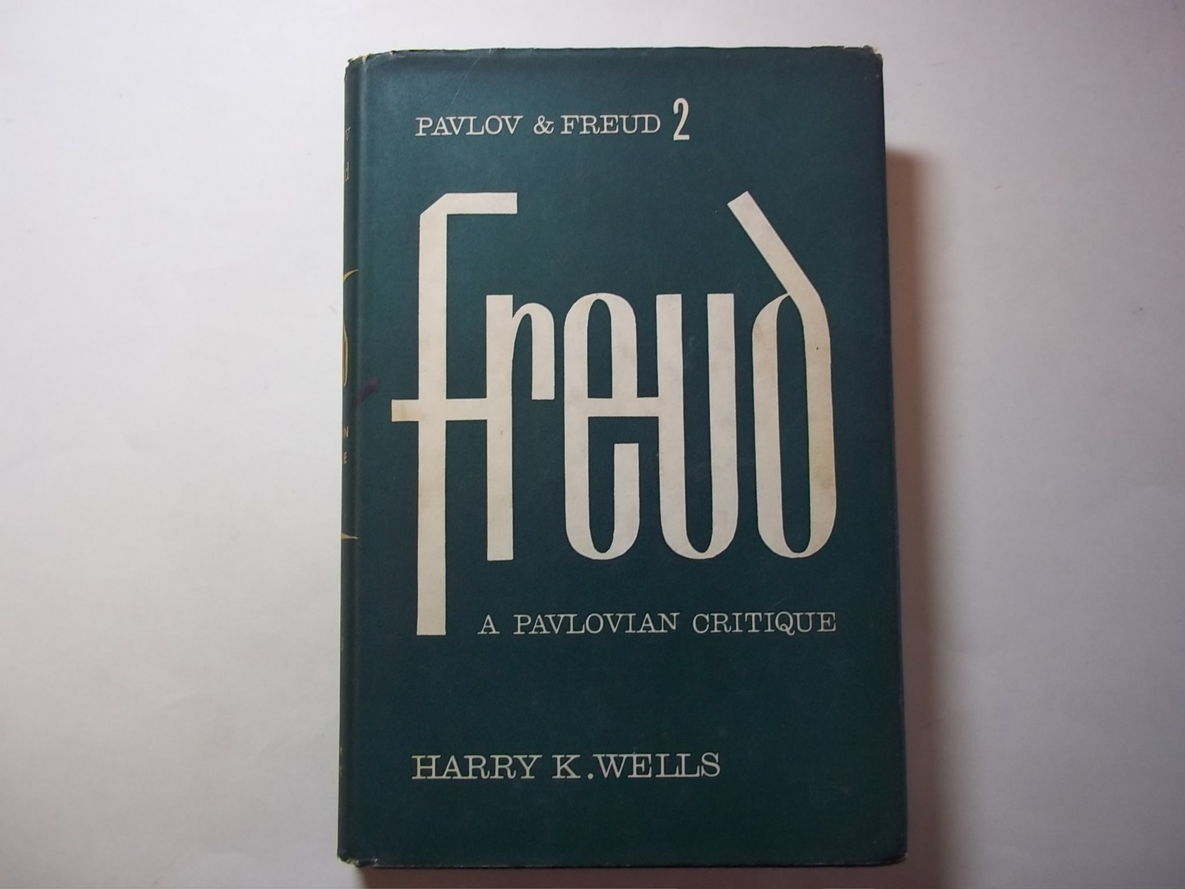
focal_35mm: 36
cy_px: 444
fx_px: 1232
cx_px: 592
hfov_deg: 51.4
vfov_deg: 39.7
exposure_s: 1/30
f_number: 3.1
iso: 119
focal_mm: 6.5
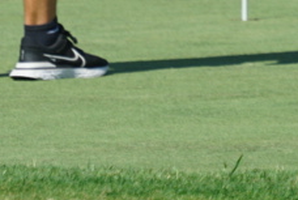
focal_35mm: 1521
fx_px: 12615
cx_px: 450
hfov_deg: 1.4
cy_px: -371
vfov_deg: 0.9
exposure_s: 1/320
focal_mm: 215
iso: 100
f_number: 8
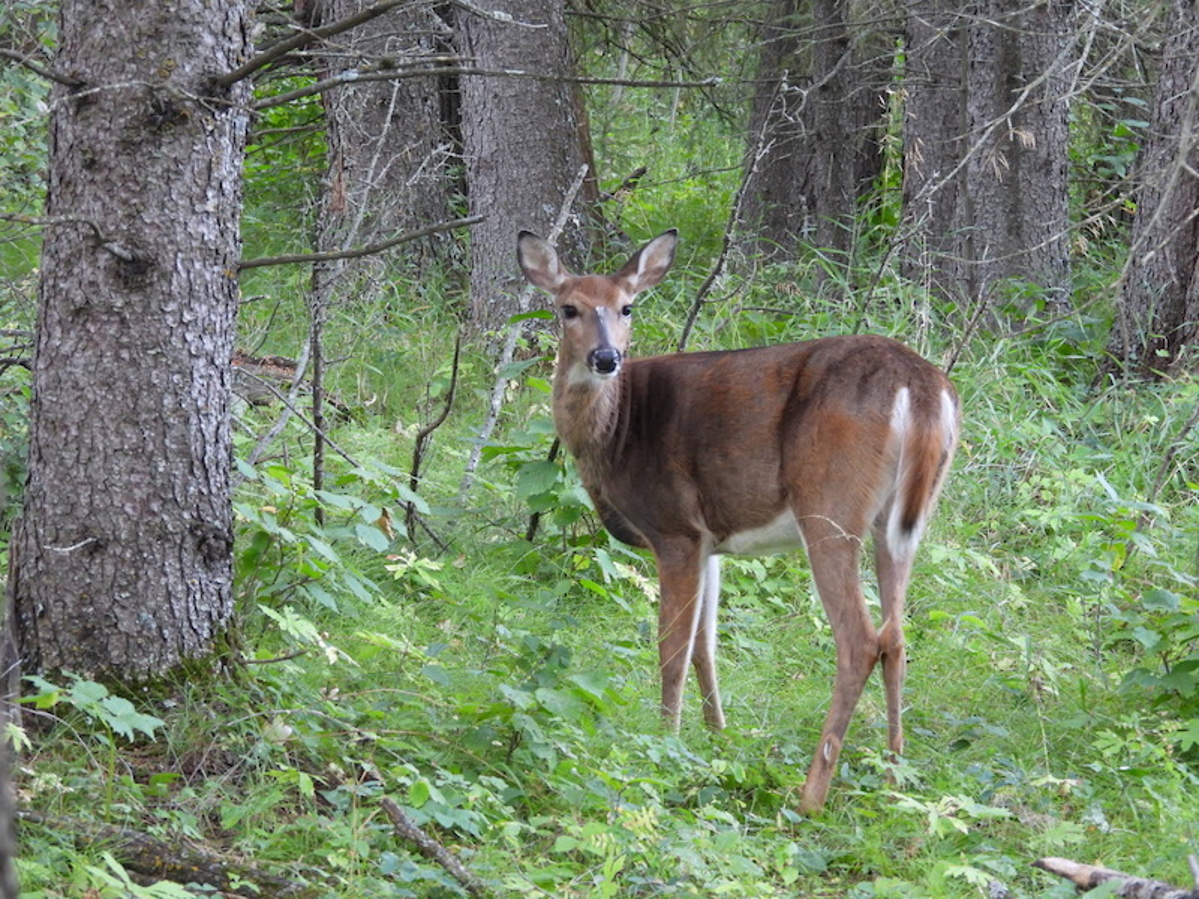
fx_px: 5888
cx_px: 600
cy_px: 450
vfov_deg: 8.7
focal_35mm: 170
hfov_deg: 11.6
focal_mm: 30.3
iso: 400
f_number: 4.5
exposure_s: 1/60
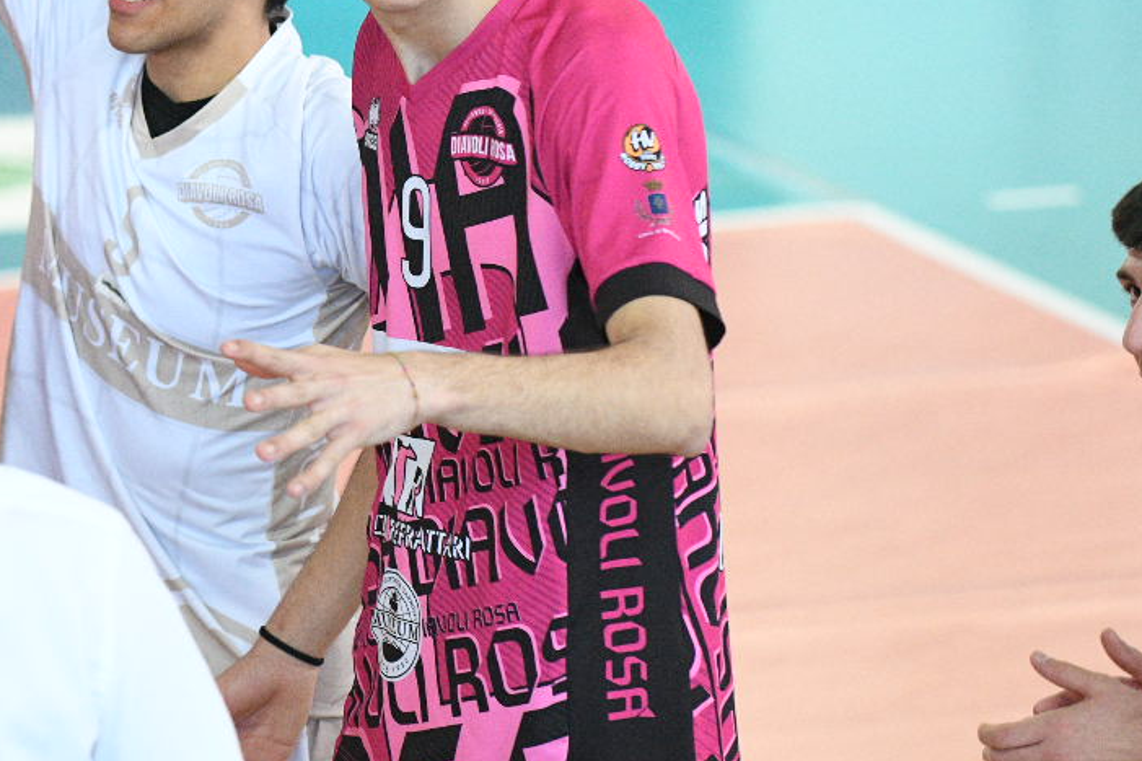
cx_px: 94
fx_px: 9894
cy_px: 156
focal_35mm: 312
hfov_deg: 6.6
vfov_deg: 4.4
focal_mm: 135
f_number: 3.2
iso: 6400
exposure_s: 1/1000
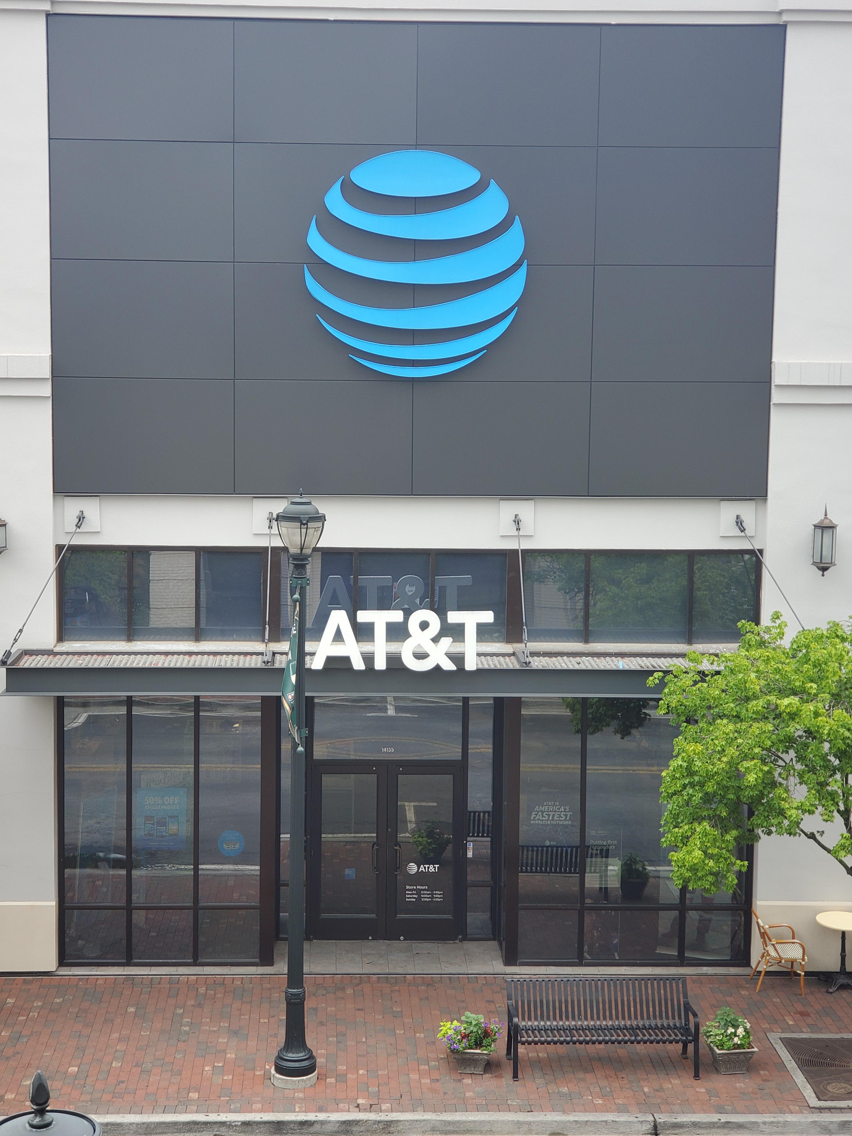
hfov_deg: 28.0
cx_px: 426
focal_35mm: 52
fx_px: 1706
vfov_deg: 36.8
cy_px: 568
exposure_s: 1/147
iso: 50
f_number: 2.4
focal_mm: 6
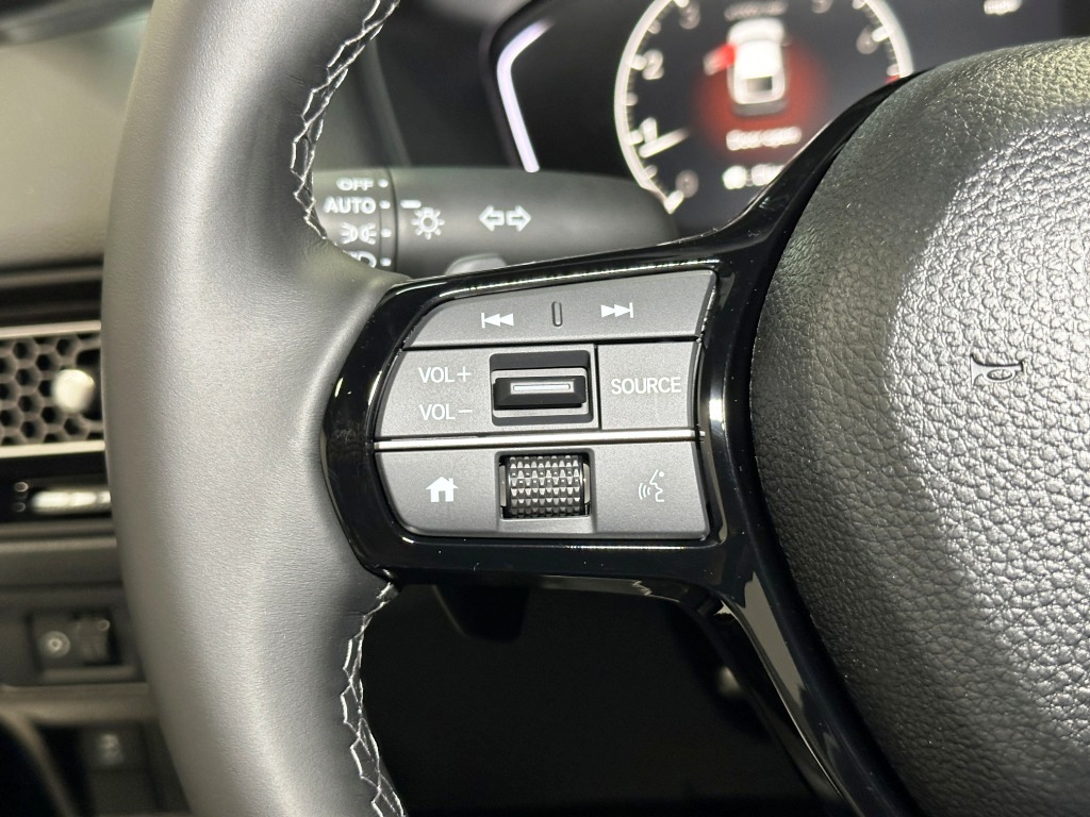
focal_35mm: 48
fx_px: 1511
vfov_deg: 30.3
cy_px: 408
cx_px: 545
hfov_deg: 39.7
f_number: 1.78
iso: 400
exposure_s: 1/40
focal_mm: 6.86
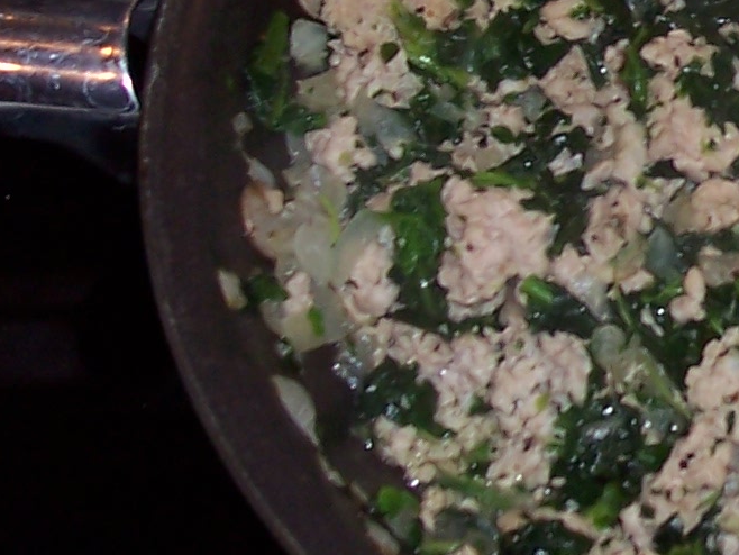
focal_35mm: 147
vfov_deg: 10.1
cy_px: 142
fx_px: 3139
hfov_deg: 12.7
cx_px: 1128
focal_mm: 7
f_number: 3
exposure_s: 1/60
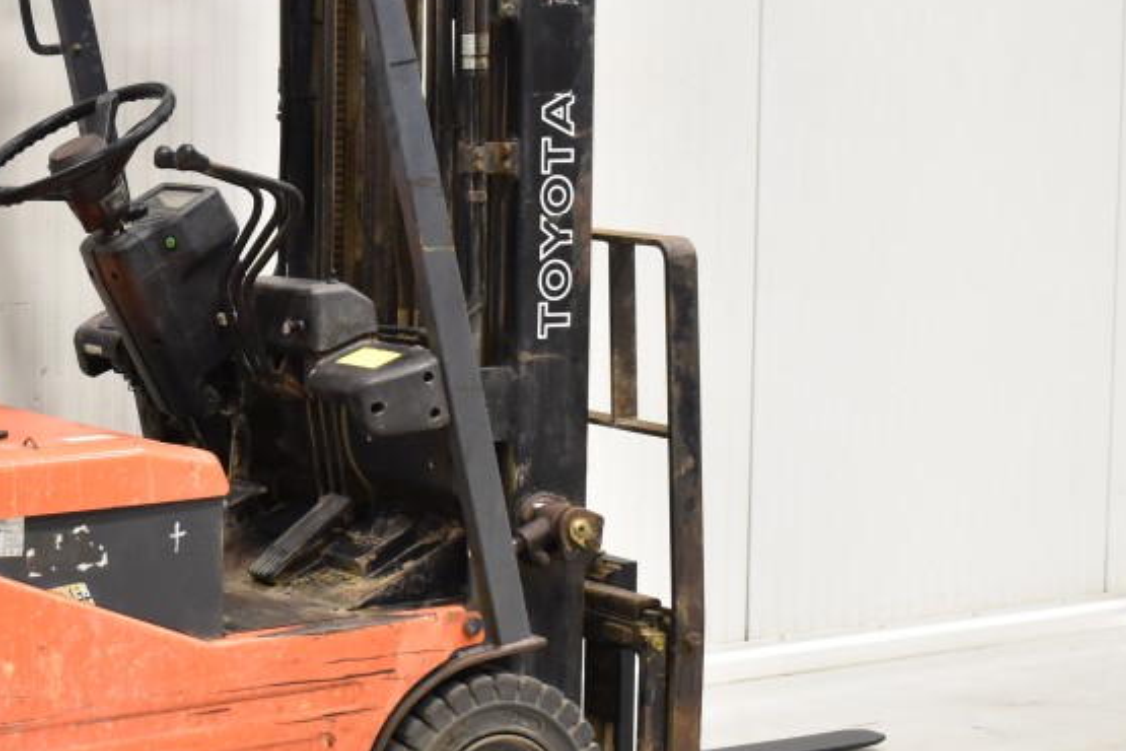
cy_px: 300
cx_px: 30
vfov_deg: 14.5
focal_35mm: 94
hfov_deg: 21.0
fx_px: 2942
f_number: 5.6
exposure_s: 1/30
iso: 1600
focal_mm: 29
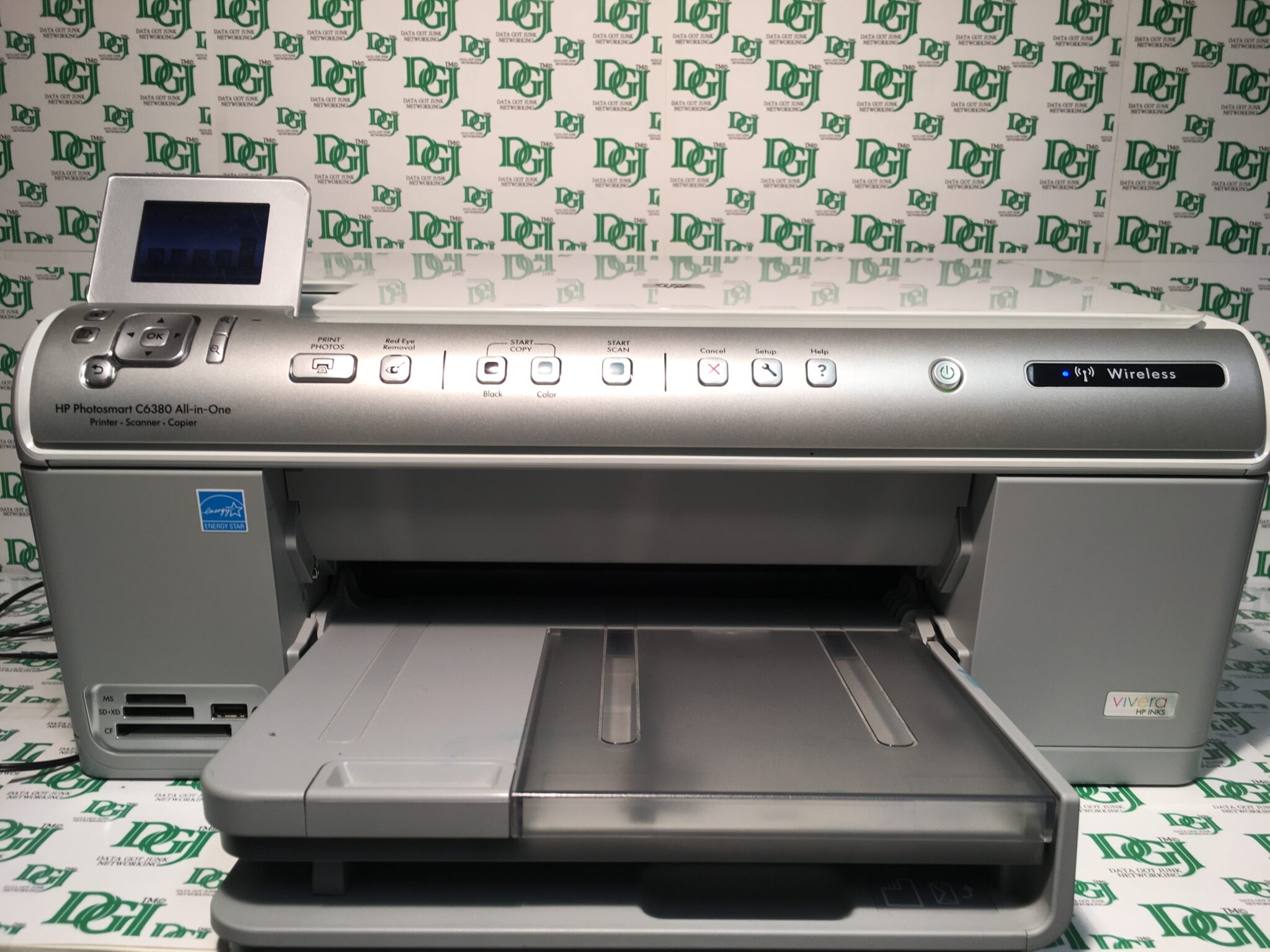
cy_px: 476
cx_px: 635
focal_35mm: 29
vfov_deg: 48.2
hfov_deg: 61.7
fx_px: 1064
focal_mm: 4.15
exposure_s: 1/60
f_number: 2.2
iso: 25
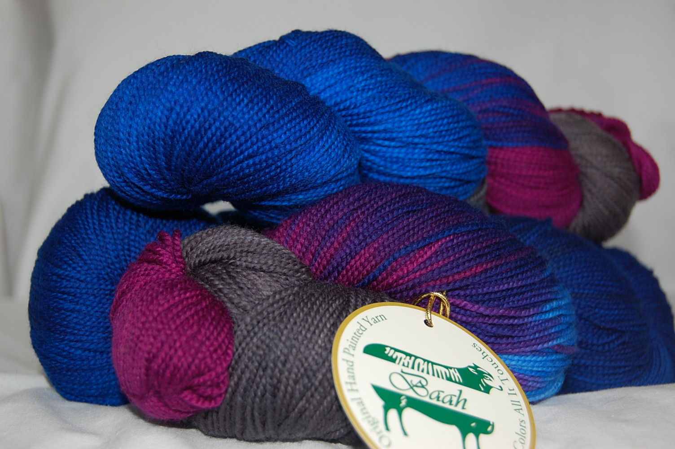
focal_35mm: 52
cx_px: 338
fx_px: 983
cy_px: 224
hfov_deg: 37.9
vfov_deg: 25.7
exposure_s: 1/60
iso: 400
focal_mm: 35
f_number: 4.8
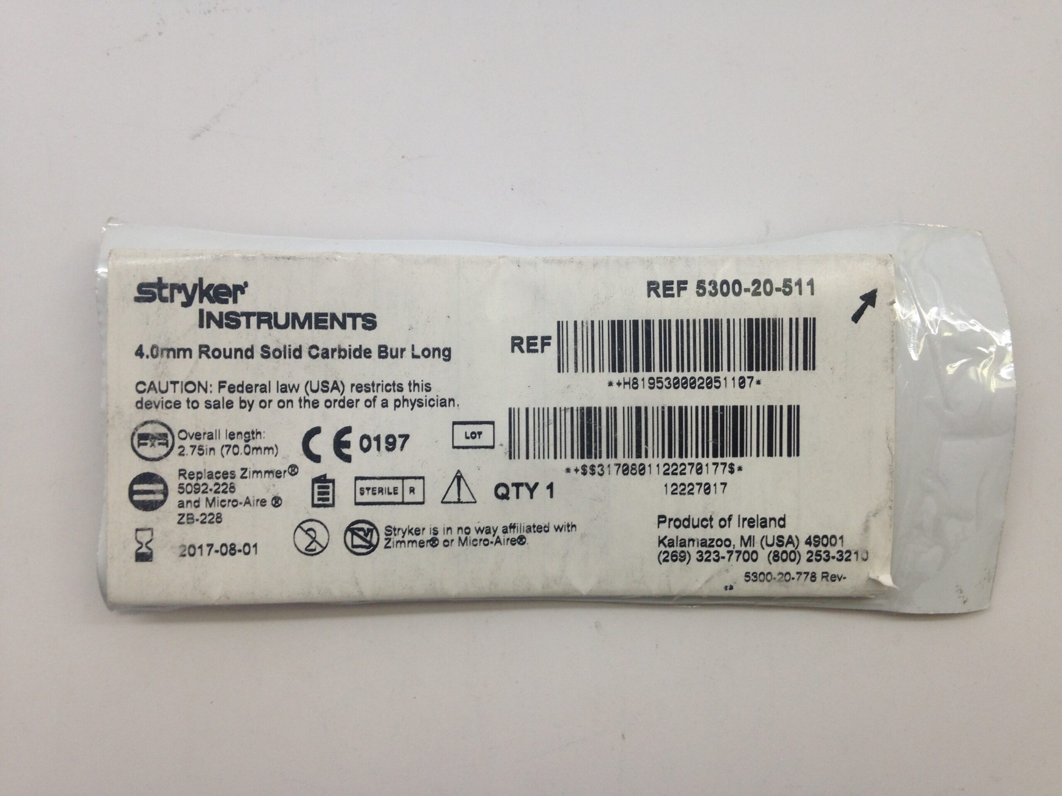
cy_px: 398
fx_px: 1012
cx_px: 531
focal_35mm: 33
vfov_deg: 42.9
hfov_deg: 55.4
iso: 50
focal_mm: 4.12
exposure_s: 1/60
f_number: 2.4
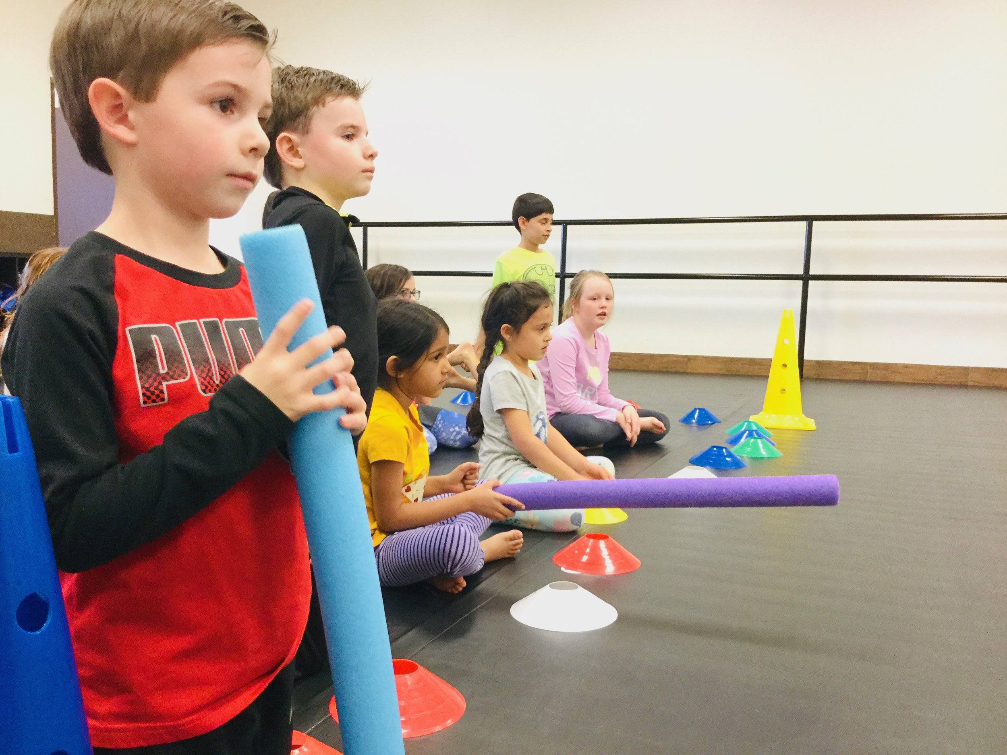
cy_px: 378
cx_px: 504
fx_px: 902
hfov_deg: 58.4
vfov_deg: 45.4
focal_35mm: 31
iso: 100
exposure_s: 1/30
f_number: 2.4
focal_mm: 3.3
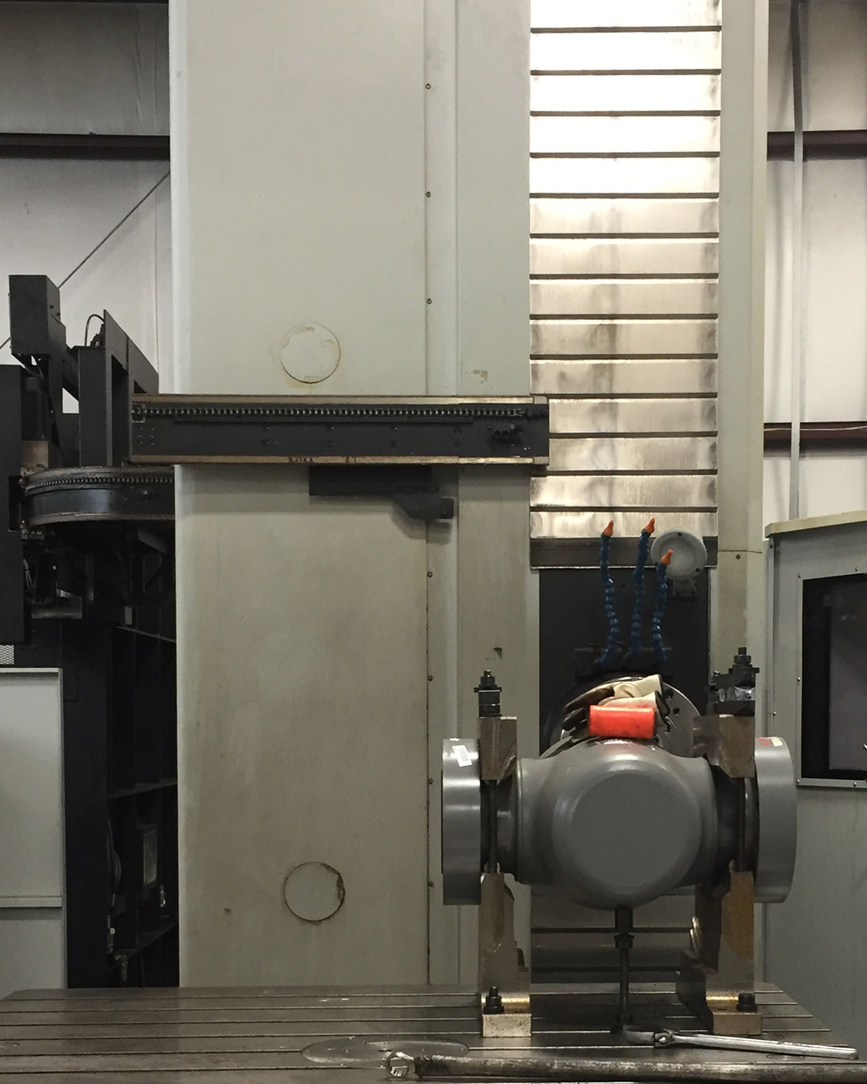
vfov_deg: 37.6
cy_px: 727
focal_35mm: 49
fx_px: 1572
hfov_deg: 30.8
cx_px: 510
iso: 125
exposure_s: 1/30
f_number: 2.2
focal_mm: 4.15
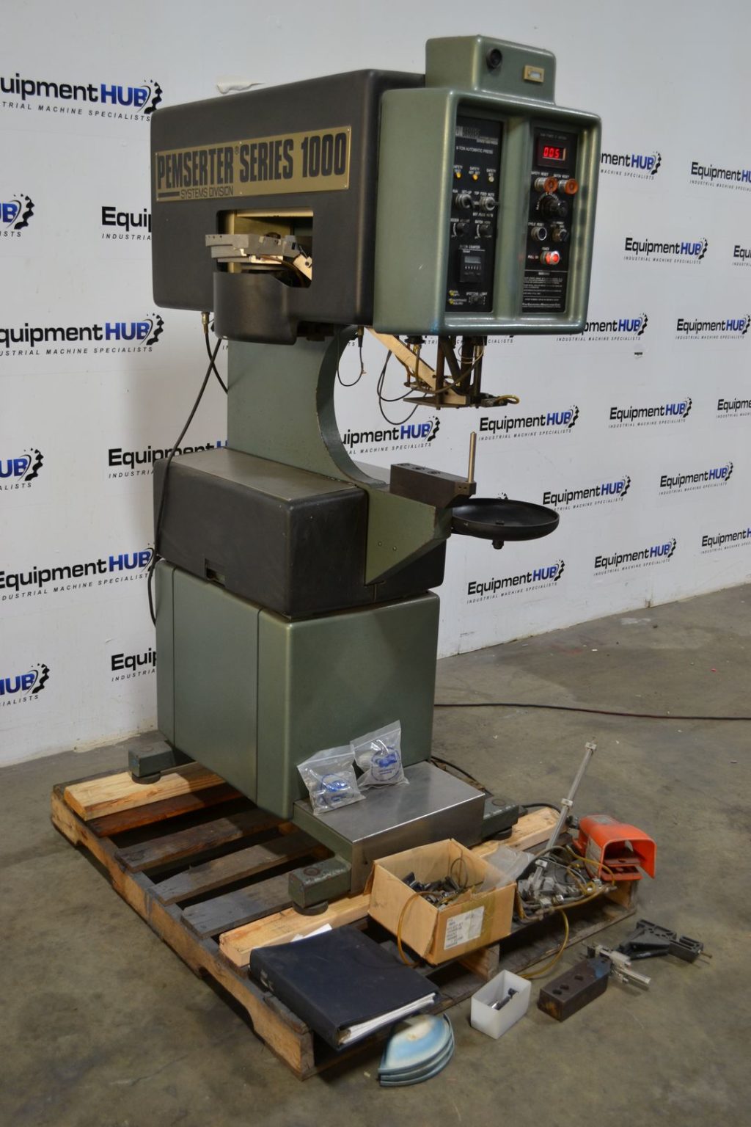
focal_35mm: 33
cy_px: 564
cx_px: 376
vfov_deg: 57.2
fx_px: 1033
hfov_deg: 40.0
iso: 400
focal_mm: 22
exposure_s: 1/40
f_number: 4
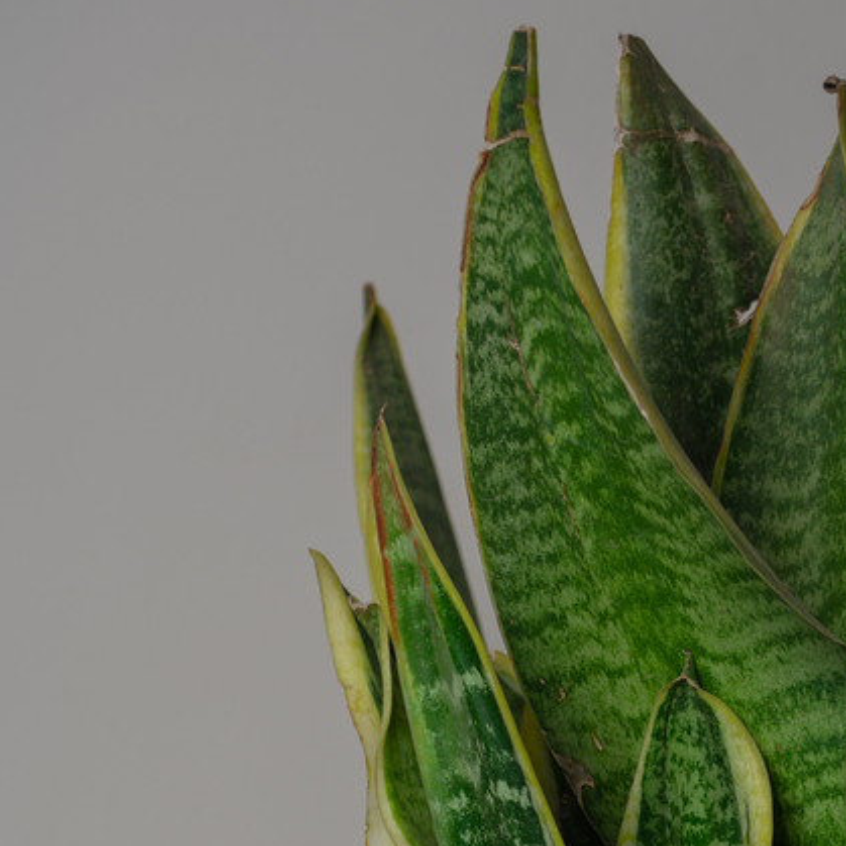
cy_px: 1091
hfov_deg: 6.1
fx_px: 7963
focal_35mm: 288
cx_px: 907
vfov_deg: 6.0
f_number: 5.6
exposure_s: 1/160
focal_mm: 105
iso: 64
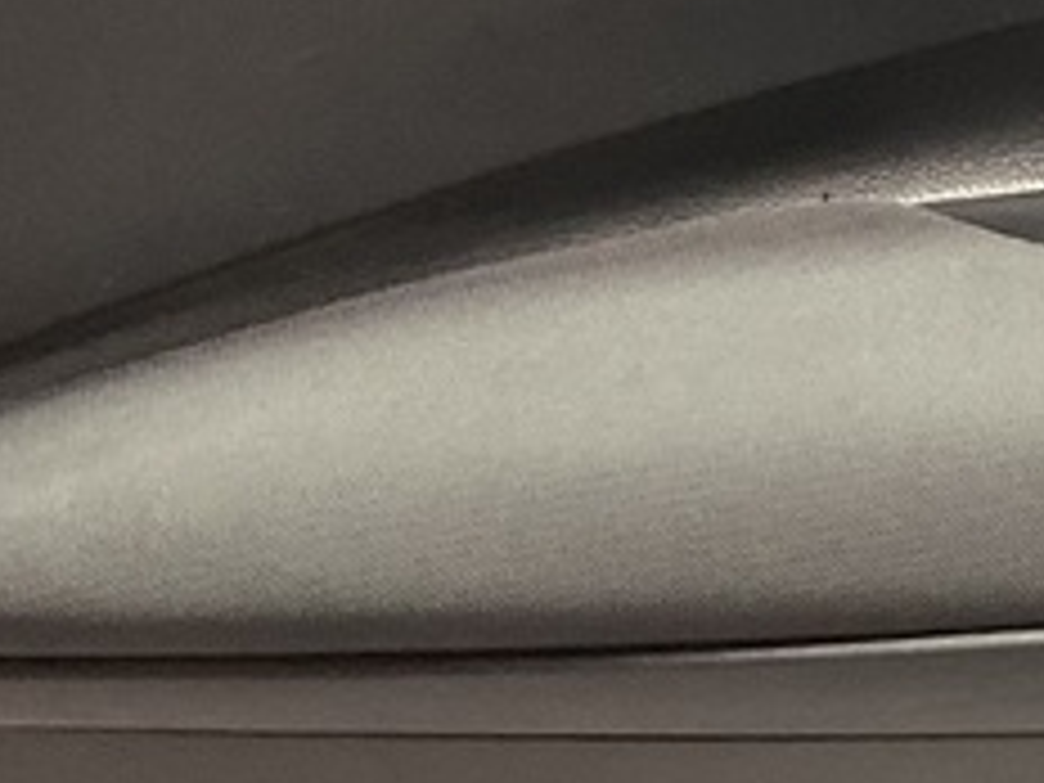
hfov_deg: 15.5
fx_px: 3619
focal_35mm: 120
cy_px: 360
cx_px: 1404
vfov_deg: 12.3
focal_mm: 3
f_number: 1.8
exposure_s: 1/60
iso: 125
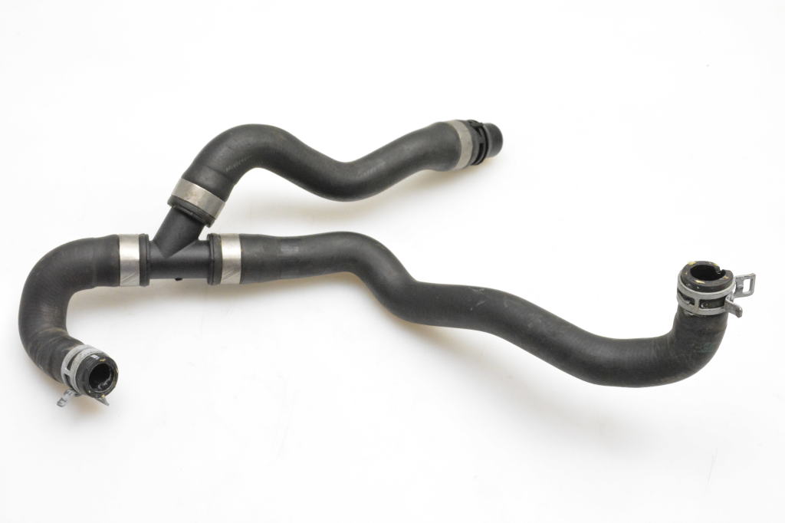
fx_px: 1144
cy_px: 262
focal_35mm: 52
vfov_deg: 25.7
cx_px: 392
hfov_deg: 37.9
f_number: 9
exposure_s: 1/320
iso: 6400
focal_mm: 35
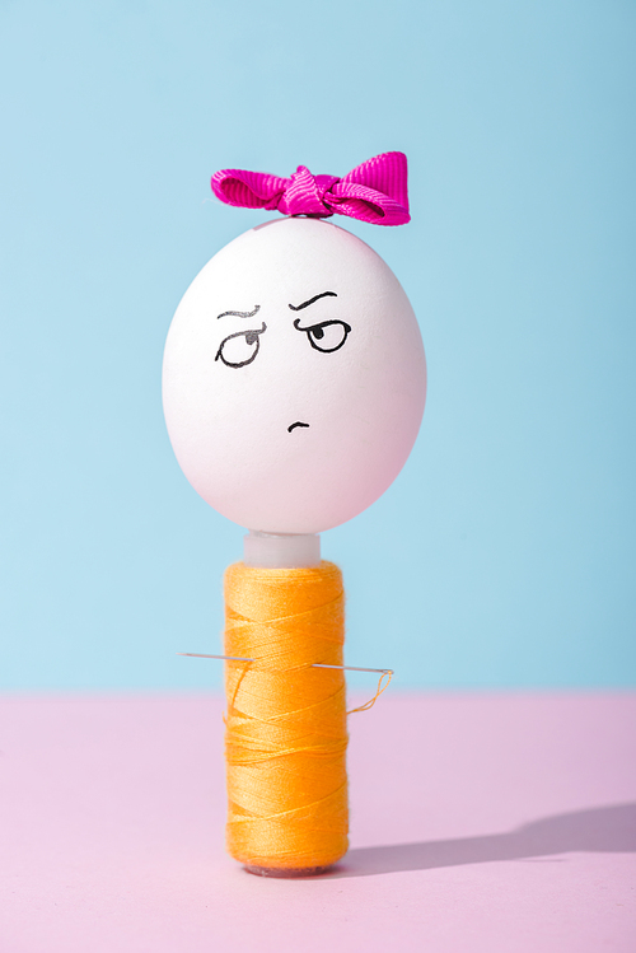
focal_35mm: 105
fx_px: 2780
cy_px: 476
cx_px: 318
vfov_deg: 19.4
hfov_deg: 13.1
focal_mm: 105
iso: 125
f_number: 11
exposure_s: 1/200
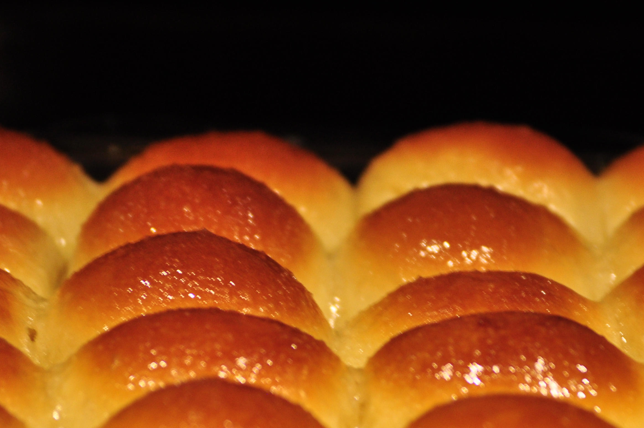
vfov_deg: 4.1
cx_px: 403
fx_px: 5932
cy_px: 282
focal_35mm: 332
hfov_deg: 6.2
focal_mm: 120
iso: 500
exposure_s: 1/30
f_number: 5
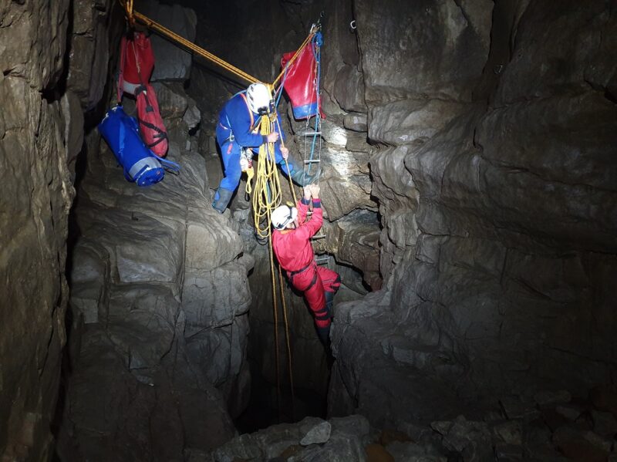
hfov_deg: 67.3
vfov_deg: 53.0
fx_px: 463
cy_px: 231
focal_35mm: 26
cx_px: 308
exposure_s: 1/17
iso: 320
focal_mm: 4.3
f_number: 1.5
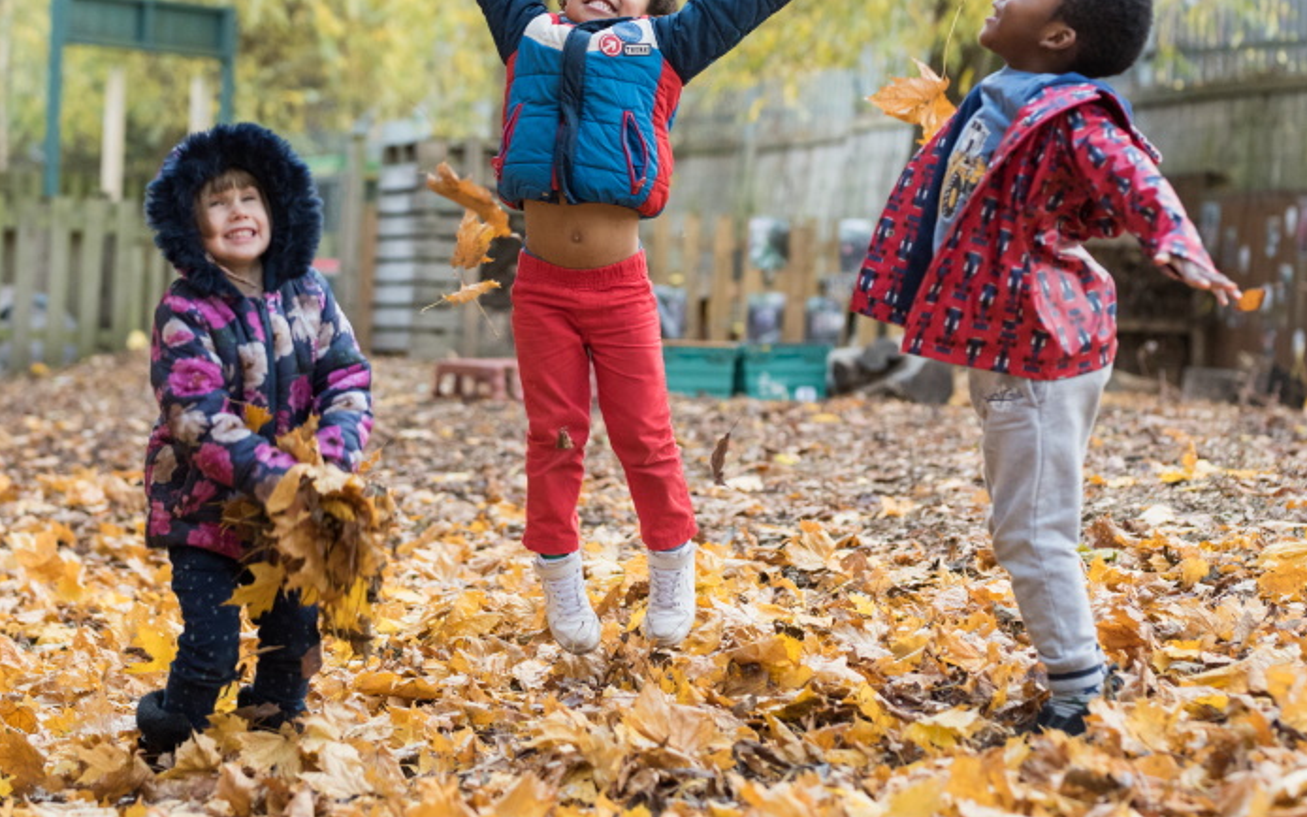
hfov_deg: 15.9
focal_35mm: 131
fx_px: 4667
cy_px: 5
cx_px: 650
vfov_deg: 9.9
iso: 800
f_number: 2.5
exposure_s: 1/400
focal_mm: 85
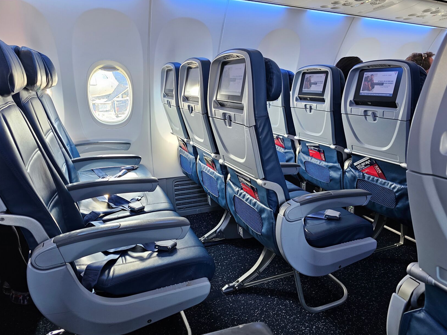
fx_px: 310
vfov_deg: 56.8
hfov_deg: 71.6
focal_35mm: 24
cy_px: 167
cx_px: 230
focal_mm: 6.3
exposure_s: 1/56
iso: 100
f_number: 1.7
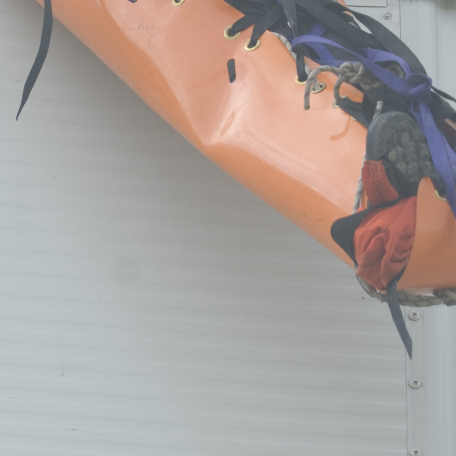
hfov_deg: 6.2
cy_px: 71
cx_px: 145
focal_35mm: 282
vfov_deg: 6.2
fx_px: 4203
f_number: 7.1
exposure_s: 1/180
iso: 200
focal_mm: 70
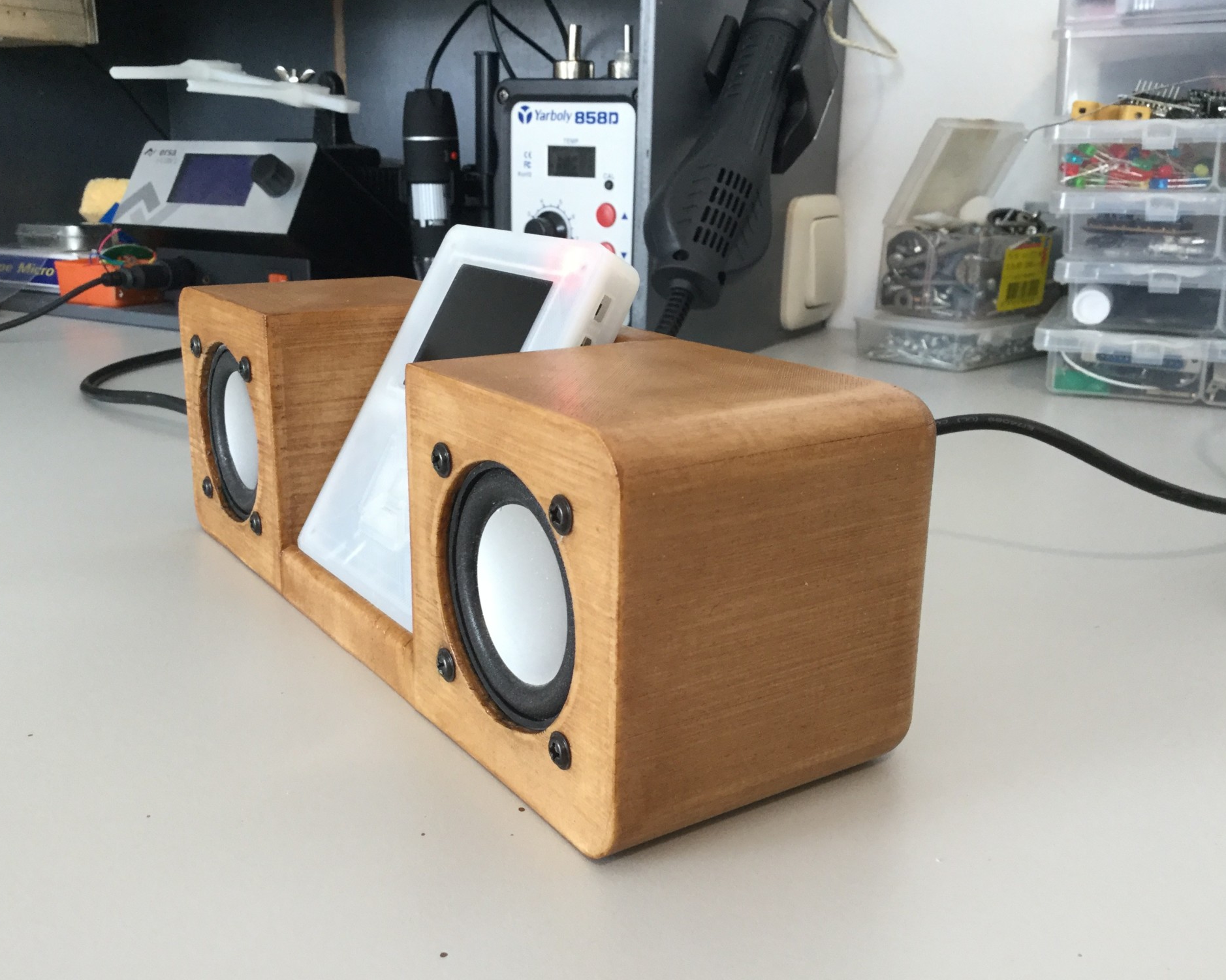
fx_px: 1197
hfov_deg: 54.2
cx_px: 586
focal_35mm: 33
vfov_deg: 44.5
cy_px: 489
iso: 100
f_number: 2.4
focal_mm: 3.3
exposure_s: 1/33
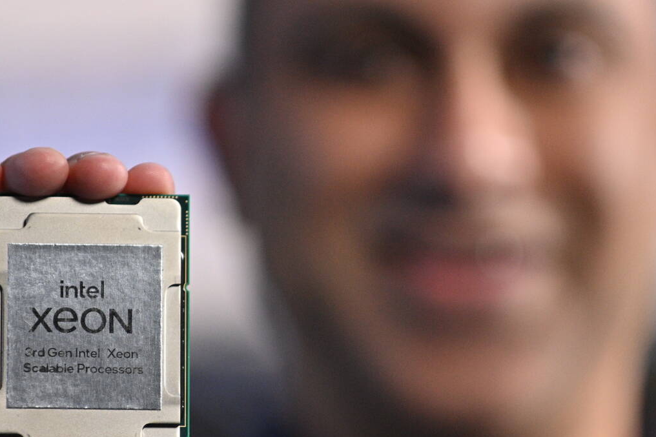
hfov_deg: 6.5
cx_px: 277
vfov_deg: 4.4
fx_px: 5739
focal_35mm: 315
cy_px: 262
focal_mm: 200
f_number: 3.5
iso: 2500
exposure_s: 1/250
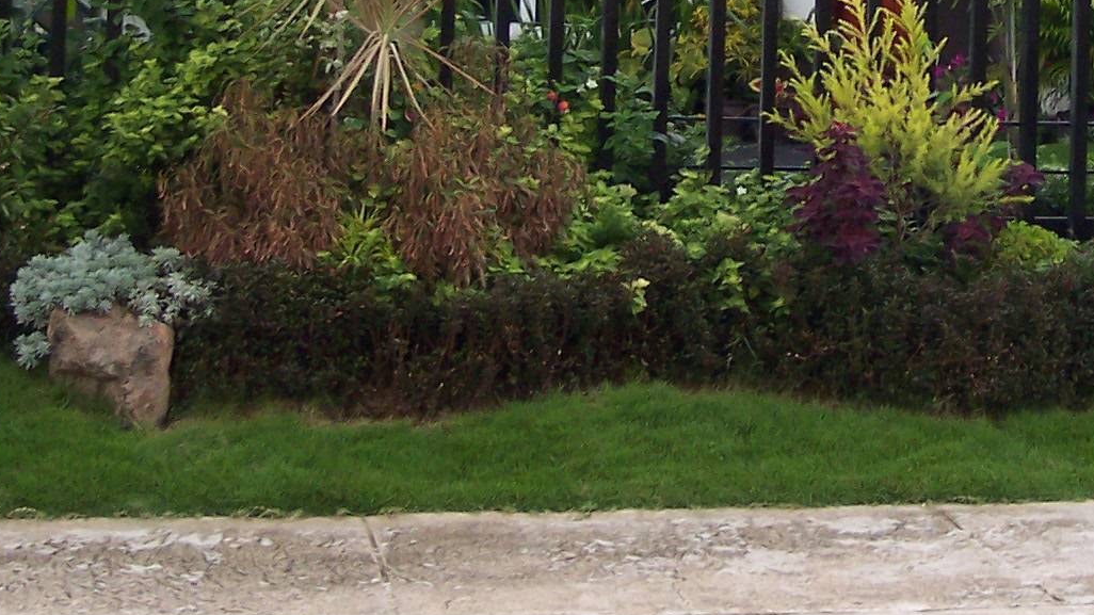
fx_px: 3017
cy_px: -306
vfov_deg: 11.2
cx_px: 933
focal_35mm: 104
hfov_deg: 20.2
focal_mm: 8
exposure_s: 1/350
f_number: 2.8
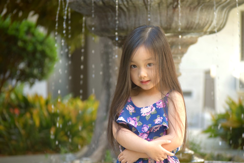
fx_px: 1017
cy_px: 82
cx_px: 122
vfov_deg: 9.2
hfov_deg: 13.7
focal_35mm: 150
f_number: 4.5
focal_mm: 100
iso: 450
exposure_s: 1/250
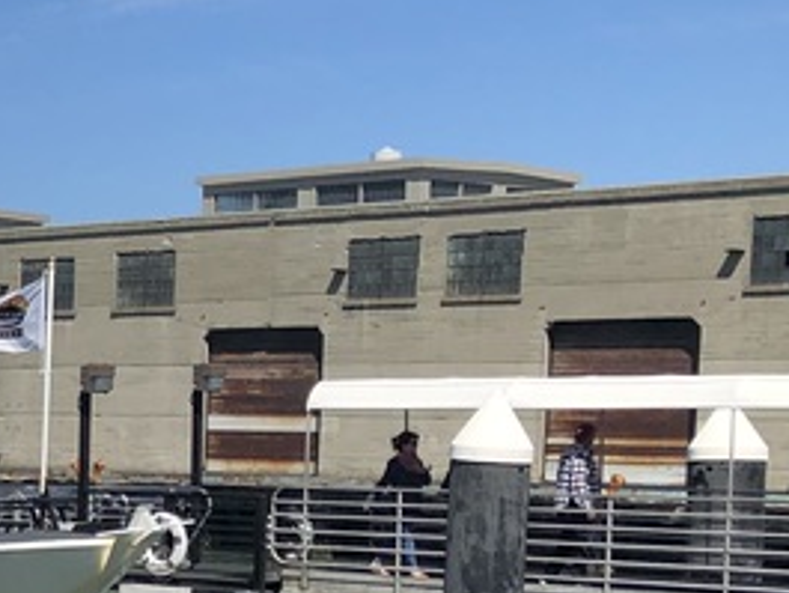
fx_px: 2463
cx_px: -590
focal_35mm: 108
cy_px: 590
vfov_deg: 13.5
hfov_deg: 15.8
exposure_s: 1/4367
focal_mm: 4
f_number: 1.8
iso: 20
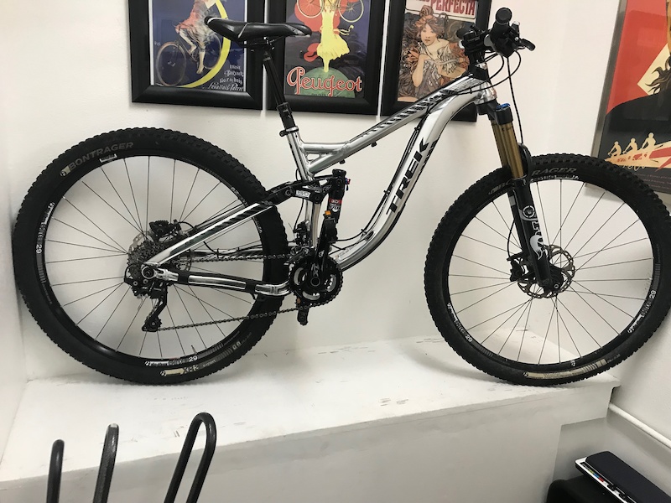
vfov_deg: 49.7
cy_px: 252
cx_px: 336
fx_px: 543
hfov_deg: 63.4
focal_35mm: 28
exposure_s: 1/20
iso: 40
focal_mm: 3.99
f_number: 1.8
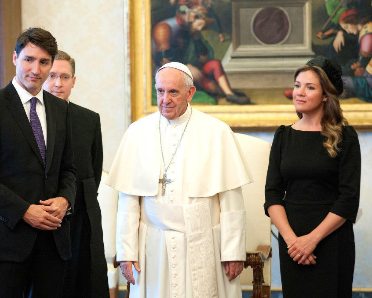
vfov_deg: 10.9
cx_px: 160
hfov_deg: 13.6
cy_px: 149
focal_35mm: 142
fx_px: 1564
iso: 1600
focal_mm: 125
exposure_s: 1/160
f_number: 3.2
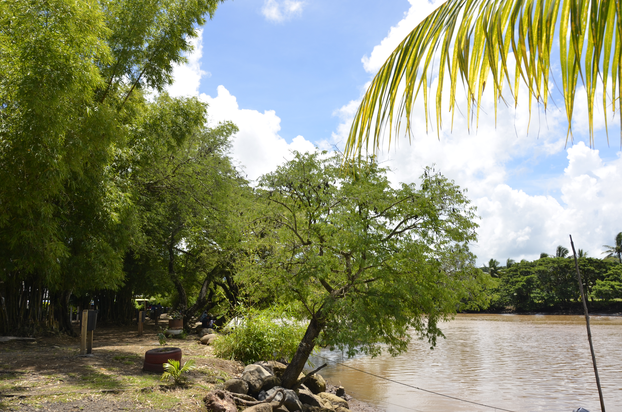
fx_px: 466
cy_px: 206
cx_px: 311
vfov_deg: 47.7
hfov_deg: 67.5
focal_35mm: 27
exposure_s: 1/250
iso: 100
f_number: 8
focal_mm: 18
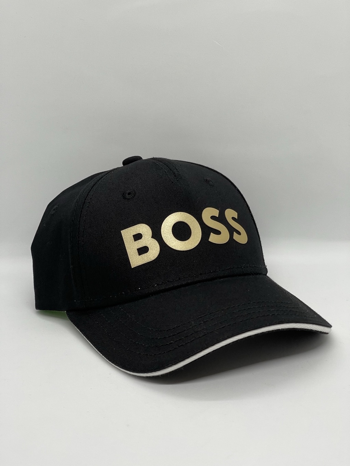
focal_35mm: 64
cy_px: 233
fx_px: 863
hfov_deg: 22.9
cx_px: 175
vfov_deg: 30.3
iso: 64
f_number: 2.2
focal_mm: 7.5
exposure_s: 1/99
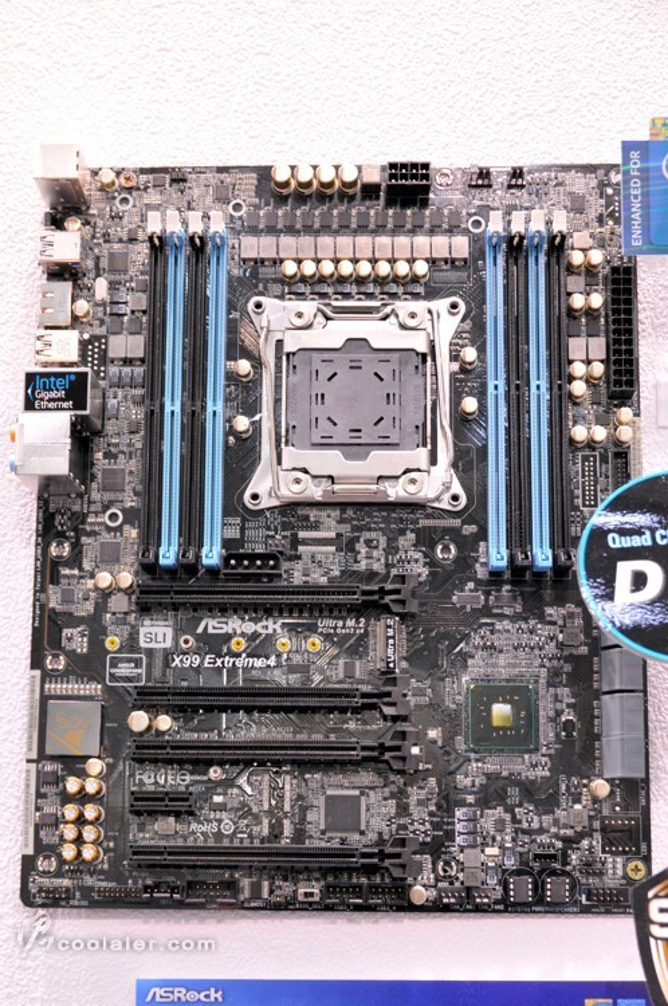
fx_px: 1926
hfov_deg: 19.7
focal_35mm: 69
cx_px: 334
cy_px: 503
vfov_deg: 29.3
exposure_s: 1/30
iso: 400
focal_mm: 46
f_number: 5
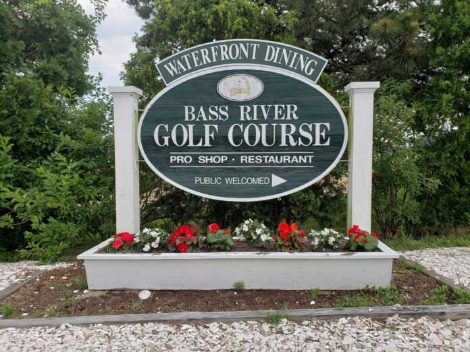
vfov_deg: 53.1
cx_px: 235
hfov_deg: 67.3
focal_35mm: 26
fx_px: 353
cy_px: 176
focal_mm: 4.3
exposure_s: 1/450
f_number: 2.4
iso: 50
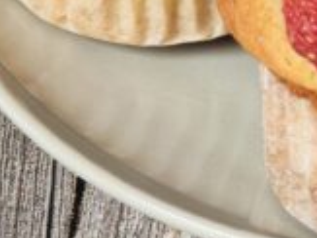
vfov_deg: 2.6
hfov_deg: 3.5
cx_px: 545
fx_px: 5189
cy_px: -283
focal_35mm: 567
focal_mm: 19.4
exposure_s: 1/120
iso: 500
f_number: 2.5
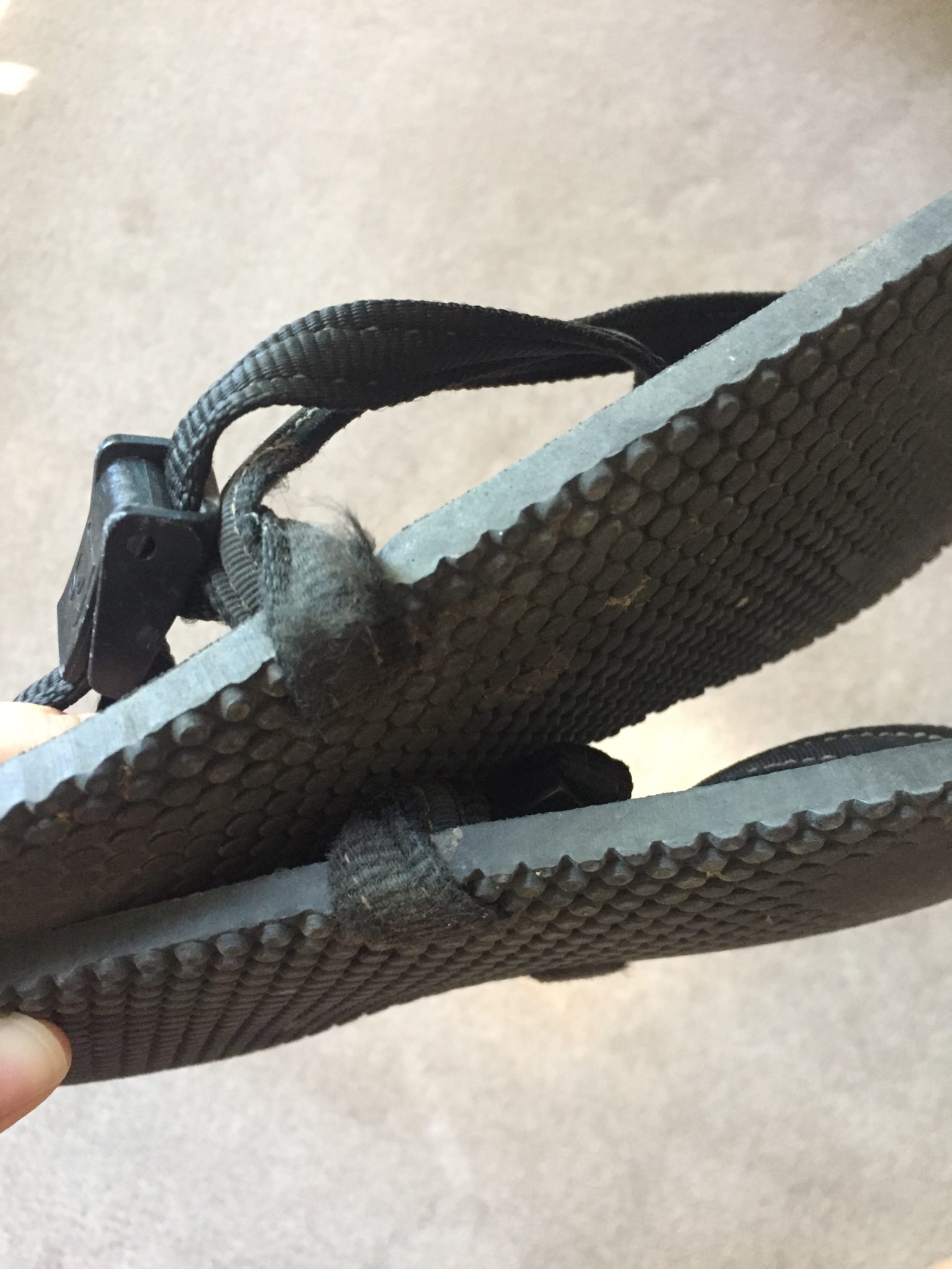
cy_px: 634
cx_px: 476
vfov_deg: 61.7
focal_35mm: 29
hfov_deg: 48.2
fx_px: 1063
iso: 320
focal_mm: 4.15
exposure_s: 1/15
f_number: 2.2
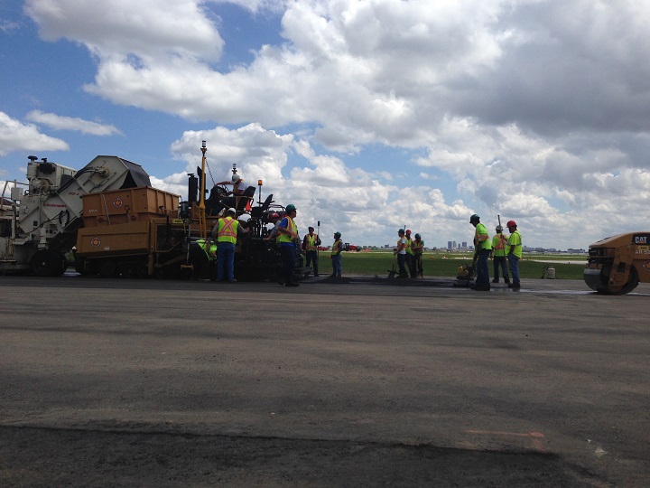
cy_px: 244
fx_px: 620
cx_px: 325
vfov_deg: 42.9
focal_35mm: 33
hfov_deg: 55.4
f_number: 2.4
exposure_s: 1/3623
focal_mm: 4.12
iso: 50
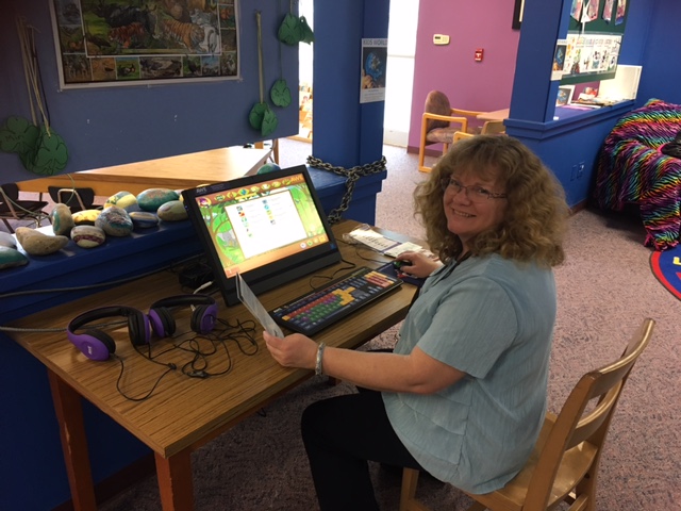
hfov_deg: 61.7
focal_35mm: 29
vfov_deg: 48.2
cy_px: 256
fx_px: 571
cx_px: 340
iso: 100
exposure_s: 1/30
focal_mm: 4.15
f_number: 2.2
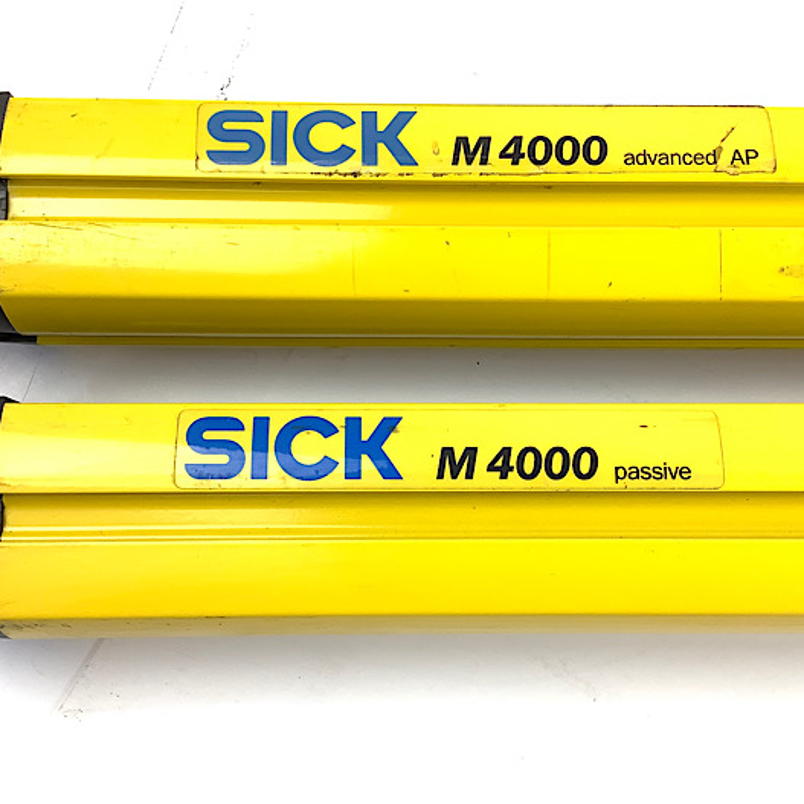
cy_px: 426
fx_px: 1025
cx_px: 413
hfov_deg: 42.8
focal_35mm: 39
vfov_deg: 42.8
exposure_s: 1/50
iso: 64
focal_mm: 3.3
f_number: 2.4
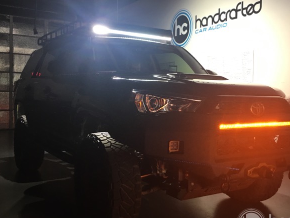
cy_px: 102
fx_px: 335
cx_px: 165
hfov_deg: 46.7
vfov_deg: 35.9
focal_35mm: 40
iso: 80
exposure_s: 1/30
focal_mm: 4.15
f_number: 2.2
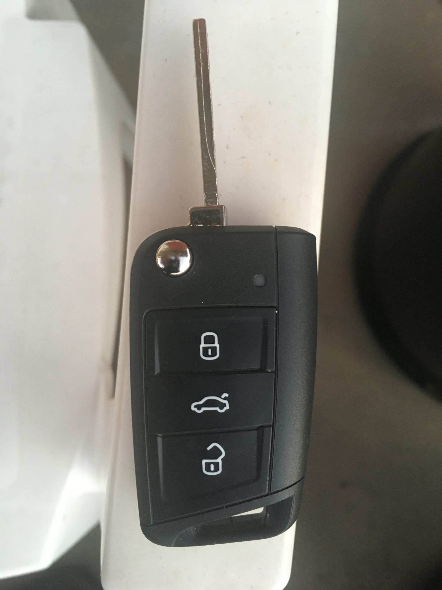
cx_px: 221
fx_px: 494
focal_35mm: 29
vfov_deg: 61.7
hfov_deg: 48.2
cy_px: 295
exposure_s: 1/20
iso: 200
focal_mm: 4.15
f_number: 2.2
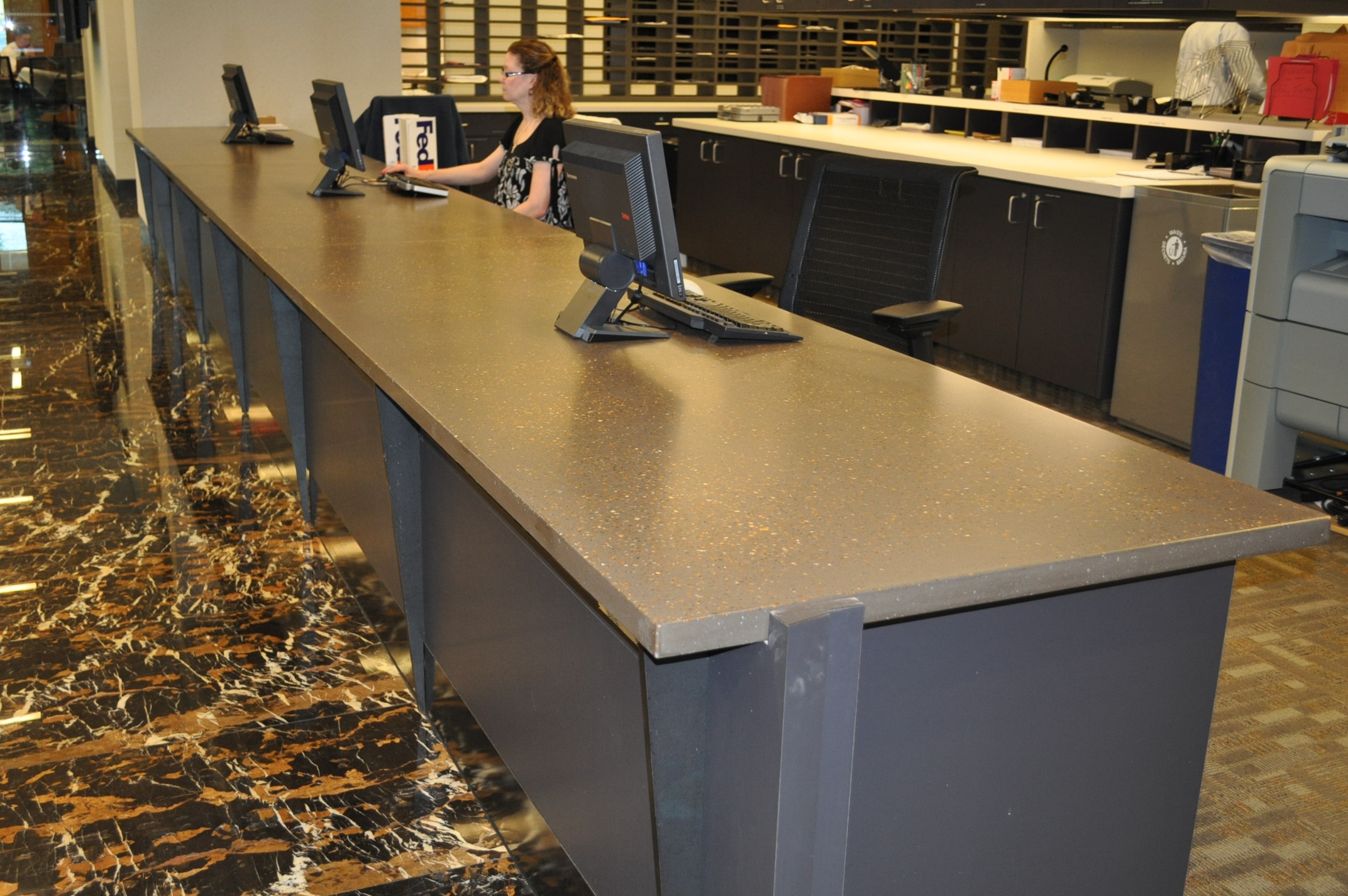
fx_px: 1346
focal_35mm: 36
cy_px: 448
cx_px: 674
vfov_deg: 36.8
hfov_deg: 53.2
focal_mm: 24
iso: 800
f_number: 4
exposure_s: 1/60
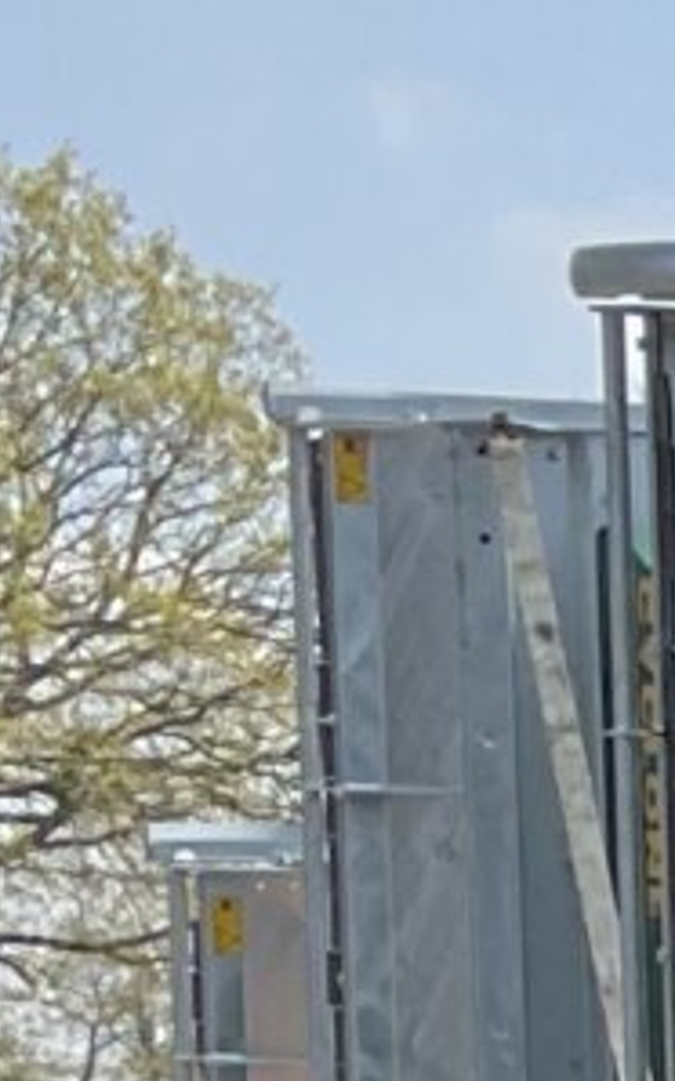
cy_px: 1792
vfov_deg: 7.8
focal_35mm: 264
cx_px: 3063
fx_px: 7778
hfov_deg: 4.4
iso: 16
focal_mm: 3
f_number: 1.8
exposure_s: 1/1098
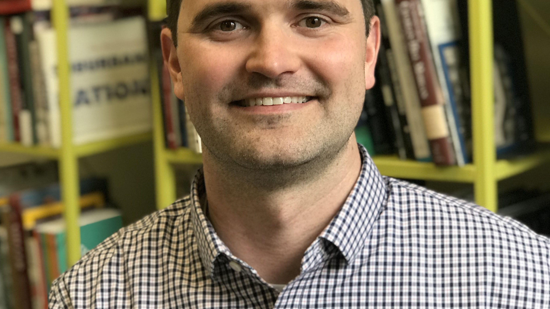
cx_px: 275
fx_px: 1210
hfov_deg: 25.6
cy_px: 124
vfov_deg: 14.6
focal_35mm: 83
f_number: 2.8
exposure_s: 1/60
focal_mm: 6.6
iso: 80
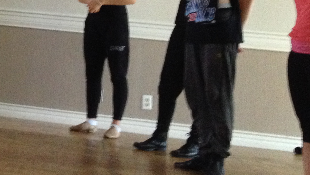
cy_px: -28
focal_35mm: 103
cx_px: -101
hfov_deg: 19.1
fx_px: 847
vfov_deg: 11.6
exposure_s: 1/20
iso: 320
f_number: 2.4
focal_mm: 4.28
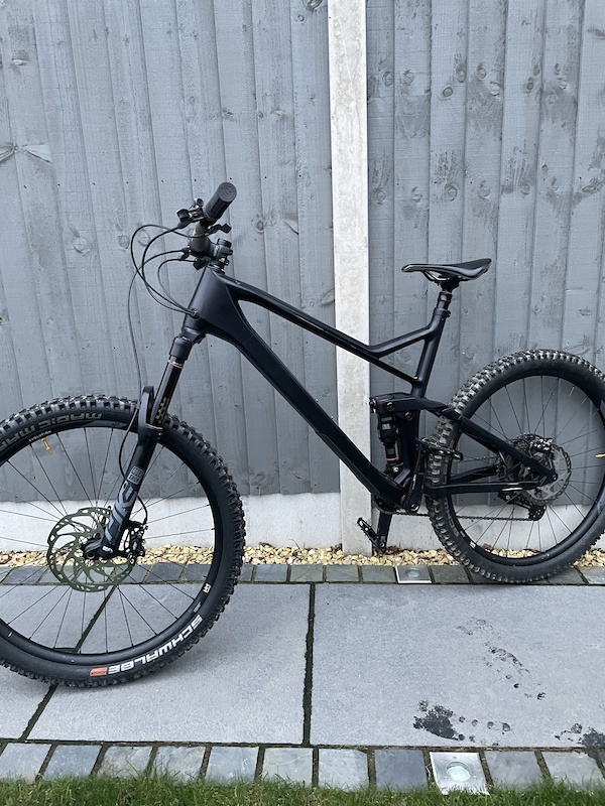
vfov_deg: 67.3
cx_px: 302
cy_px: 403
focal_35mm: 26
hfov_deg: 53.1
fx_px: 606
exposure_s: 1/60
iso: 500
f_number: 1.6
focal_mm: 4.2
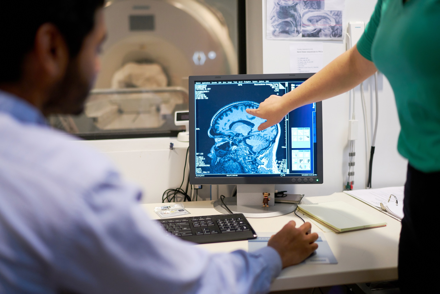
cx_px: 220
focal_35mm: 35
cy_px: 147
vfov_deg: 37.9
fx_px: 428
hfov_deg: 54.4
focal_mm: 35
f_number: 1.6
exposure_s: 1/160
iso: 640
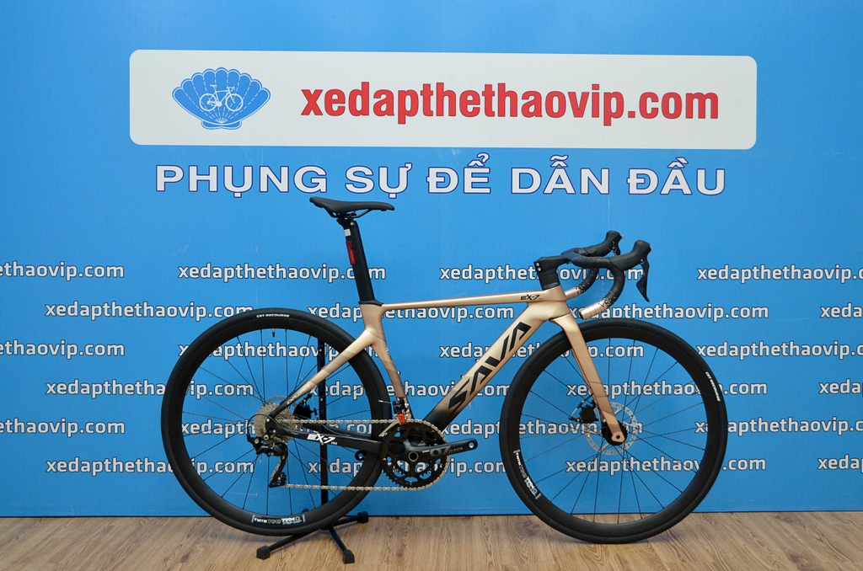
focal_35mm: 30
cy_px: 286
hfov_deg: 62.0
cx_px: 432
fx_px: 718
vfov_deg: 43.4
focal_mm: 20
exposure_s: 1/200
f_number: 5
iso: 1000
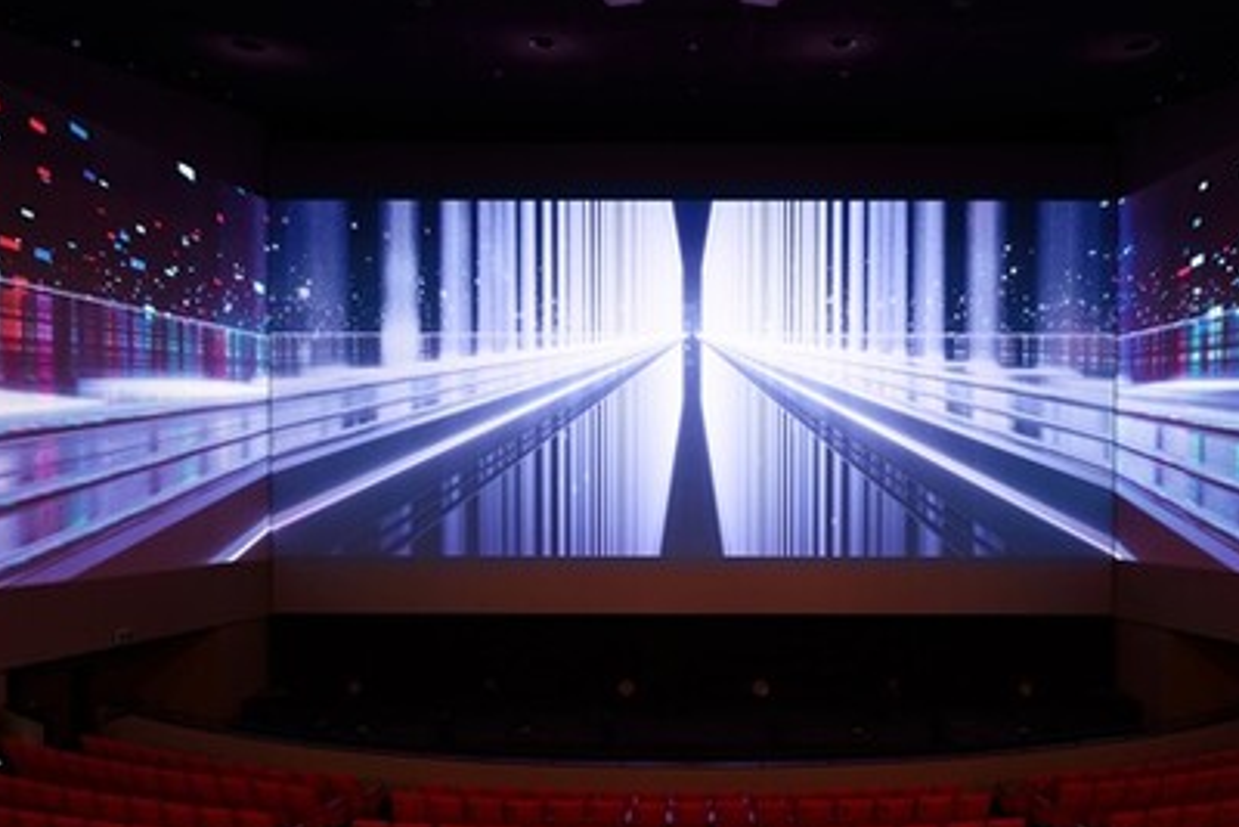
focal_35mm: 21
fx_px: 723
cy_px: 502
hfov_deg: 80.9
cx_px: 691
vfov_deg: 59.0
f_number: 8
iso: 100
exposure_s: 2.5
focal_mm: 14
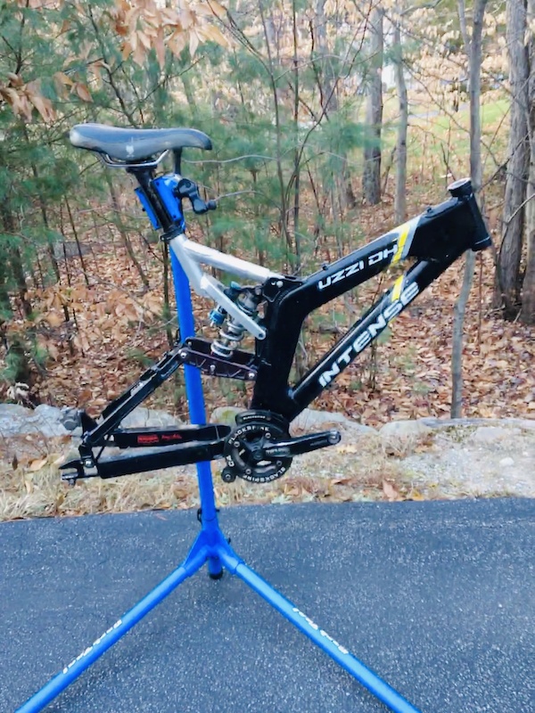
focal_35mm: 29
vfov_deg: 61.7
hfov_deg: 48.2
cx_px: 268
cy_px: 356
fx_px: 598
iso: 125
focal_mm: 4.15
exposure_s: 1/30
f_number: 2.2
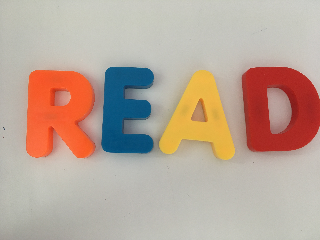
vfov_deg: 48.2
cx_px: 160
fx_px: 268
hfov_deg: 61.7
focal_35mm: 29
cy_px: 120
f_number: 2.2
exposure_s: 1/30
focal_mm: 4.15
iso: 64
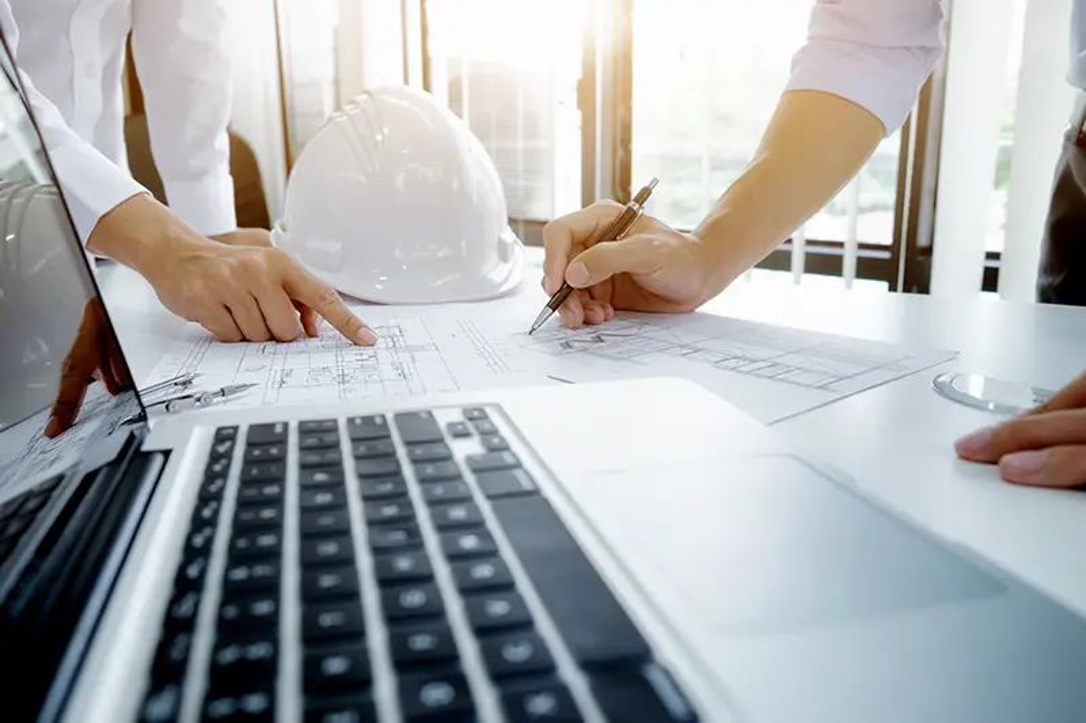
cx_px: 543
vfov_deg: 44.9
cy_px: 362
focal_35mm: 29
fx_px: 875
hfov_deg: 63.7
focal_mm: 19.6
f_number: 4
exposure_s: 1/125
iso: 500
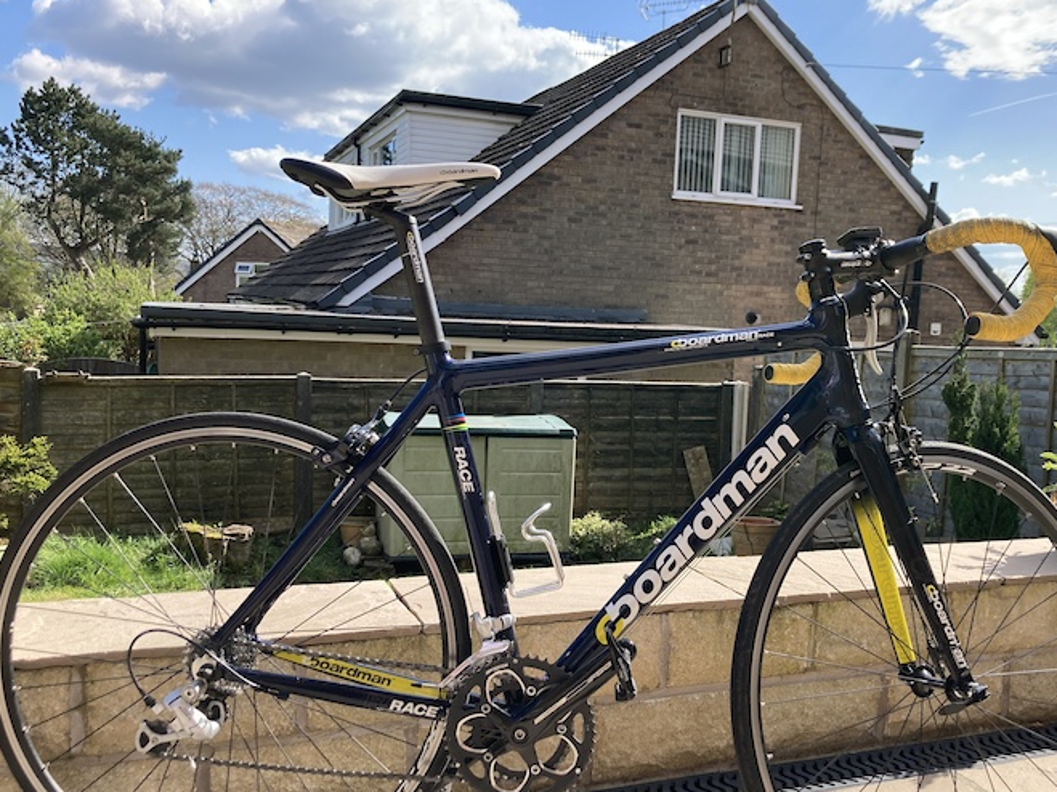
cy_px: 446
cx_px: 593
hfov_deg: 53.8
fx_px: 1038
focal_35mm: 34
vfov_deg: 41.7
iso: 20
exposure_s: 1/842
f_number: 1.8
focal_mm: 3.99
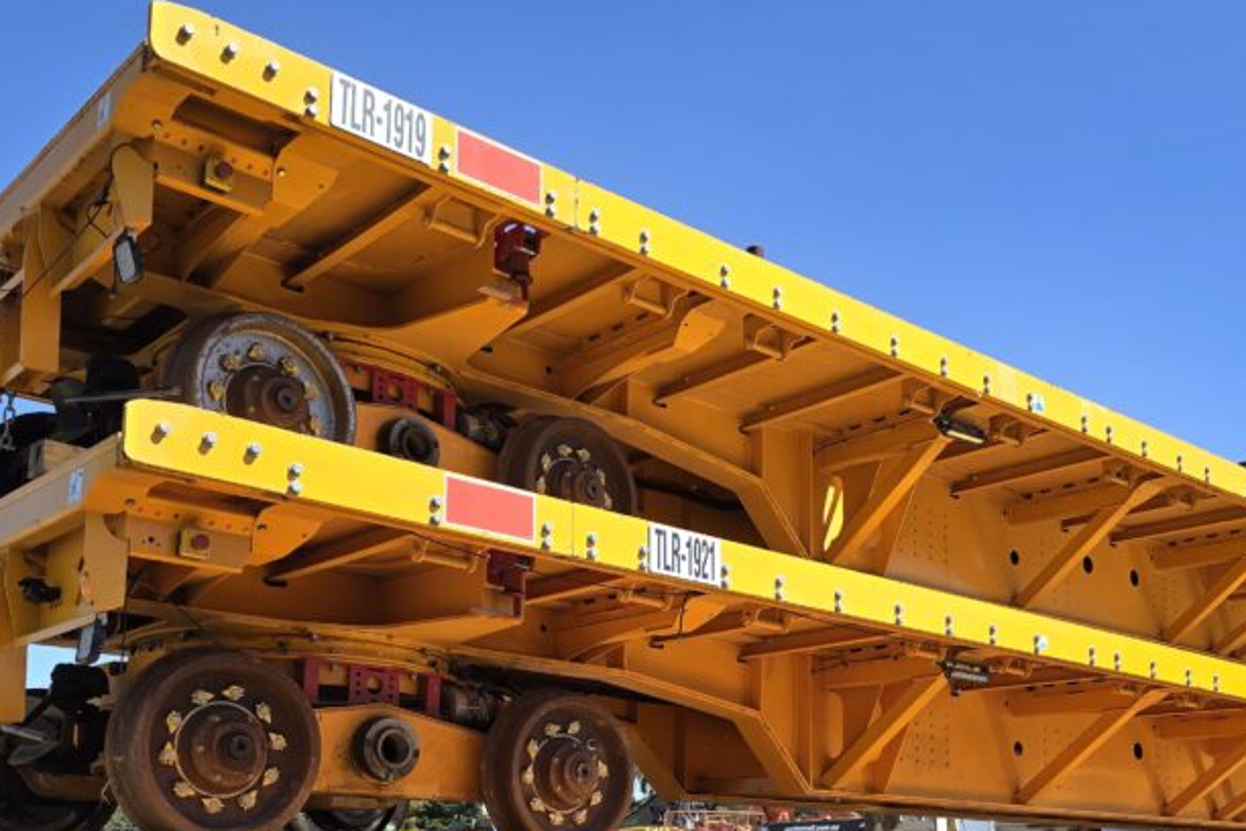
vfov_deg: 32.3
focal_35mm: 40
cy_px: 692
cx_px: 704
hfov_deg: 48.3
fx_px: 1384
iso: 12
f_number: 1.7
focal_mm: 6.3
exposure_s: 1/551
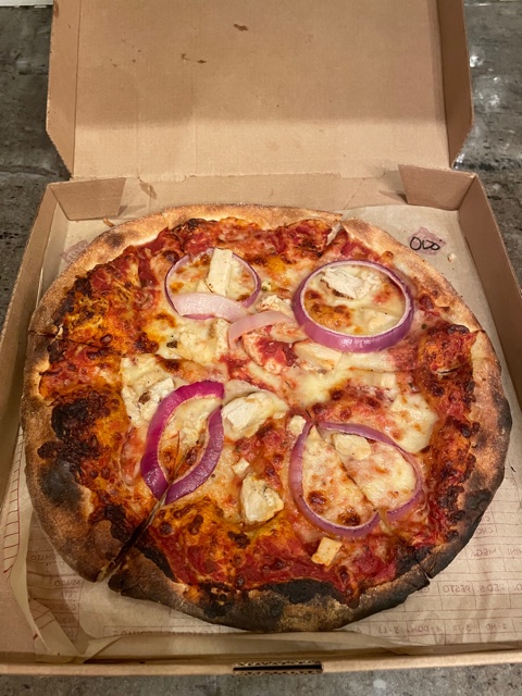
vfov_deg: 67.3
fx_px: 523
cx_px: 261
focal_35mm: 26
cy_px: 348
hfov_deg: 53.1
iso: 500
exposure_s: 1/60
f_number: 1.6
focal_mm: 4.2
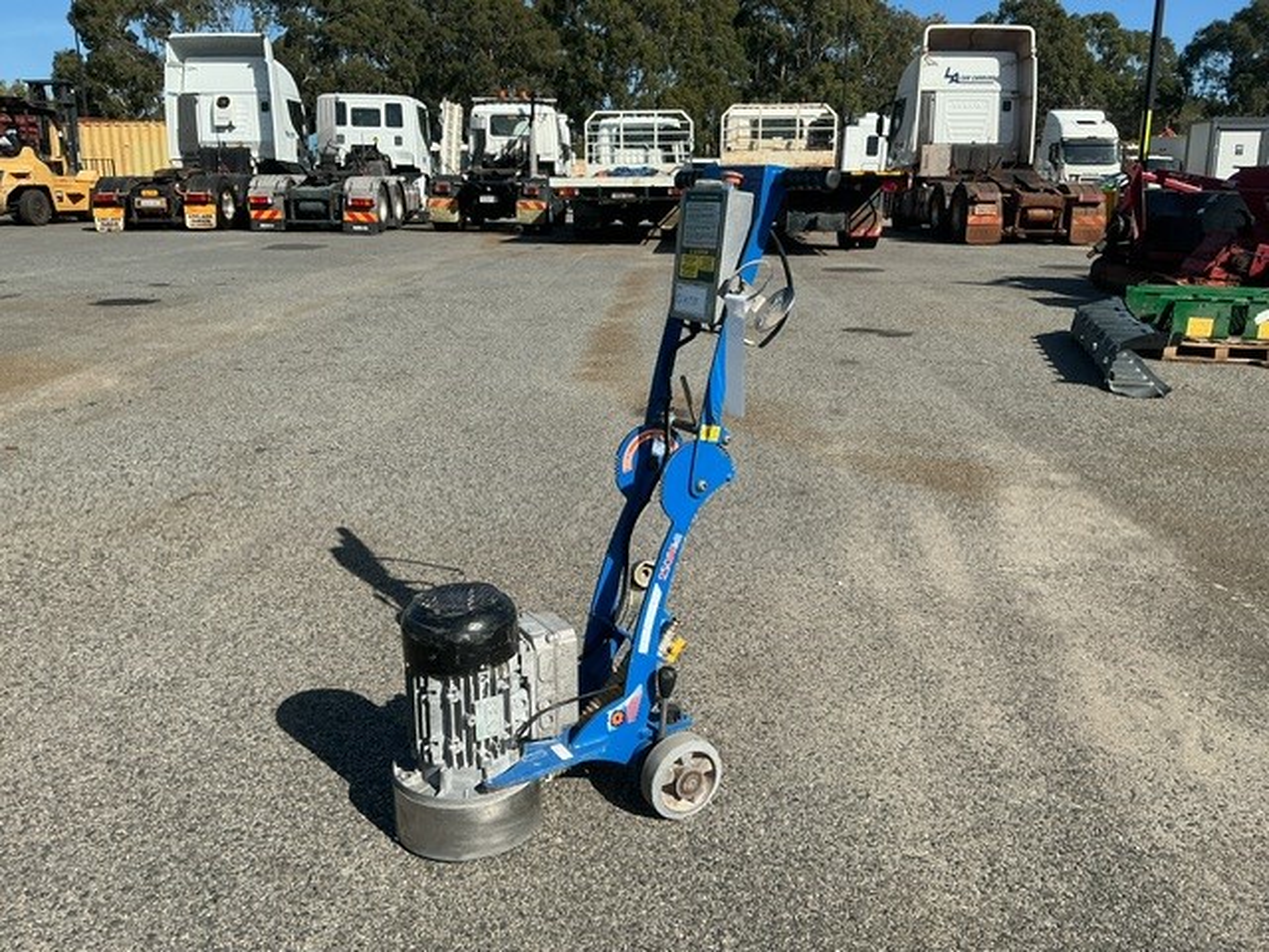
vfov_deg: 48.2
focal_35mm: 29
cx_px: 634
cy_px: 476
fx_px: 1063
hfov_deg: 61.7
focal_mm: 3
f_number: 1.8
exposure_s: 1/1912
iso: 25
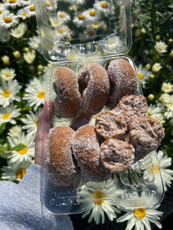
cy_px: 115
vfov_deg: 67.3
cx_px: 86
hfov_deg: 53.1
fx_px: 173
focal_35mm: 26
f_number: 1.5
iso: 50
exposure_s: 1/5587
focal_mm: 5.7
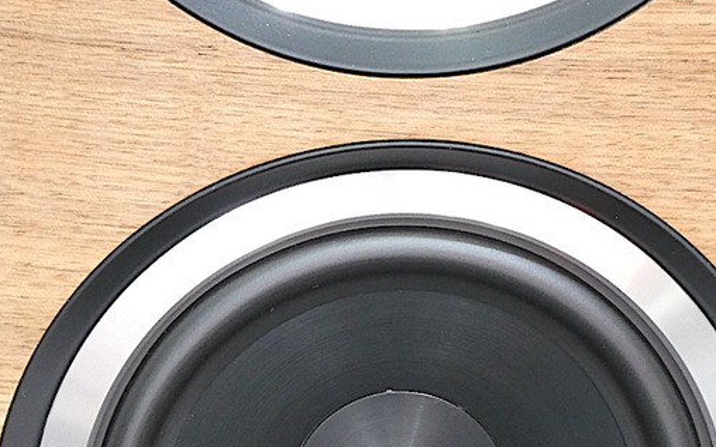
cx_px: 399
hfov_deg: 5.2
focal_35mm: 401
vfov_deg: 3.3
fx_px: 7821
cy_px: 481
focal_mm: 35.8
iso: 400
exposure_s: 1/2
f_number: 8
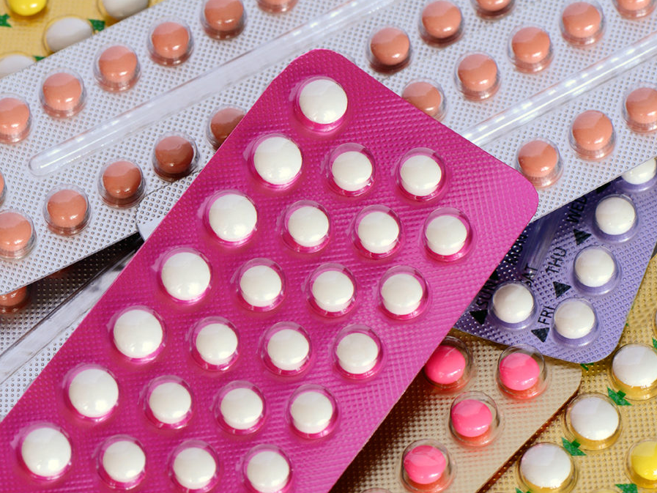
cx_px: 335
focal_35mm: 173
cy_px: 245
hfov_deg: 11.5
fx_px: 3275
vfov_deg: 8.6
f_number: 13
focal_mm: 105
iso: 200
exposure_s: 1/2
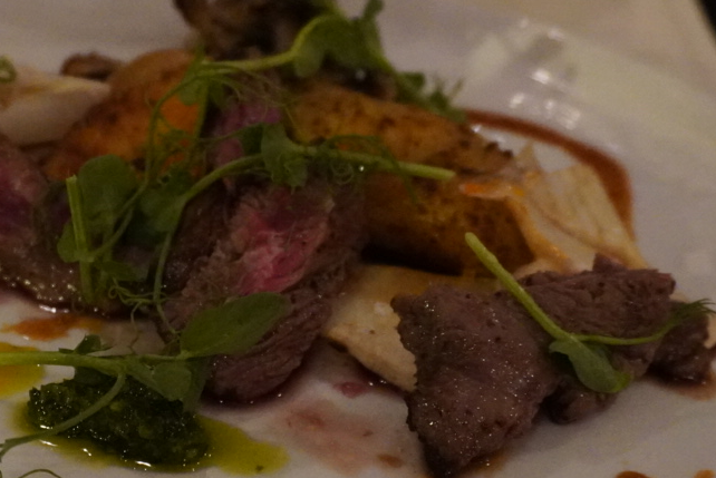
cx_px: 139
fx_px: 1577
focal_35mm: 79
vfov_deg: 17.1
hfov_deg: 25.1
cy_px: 377
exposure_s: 1/30
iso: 6400
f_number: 4
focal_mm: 21
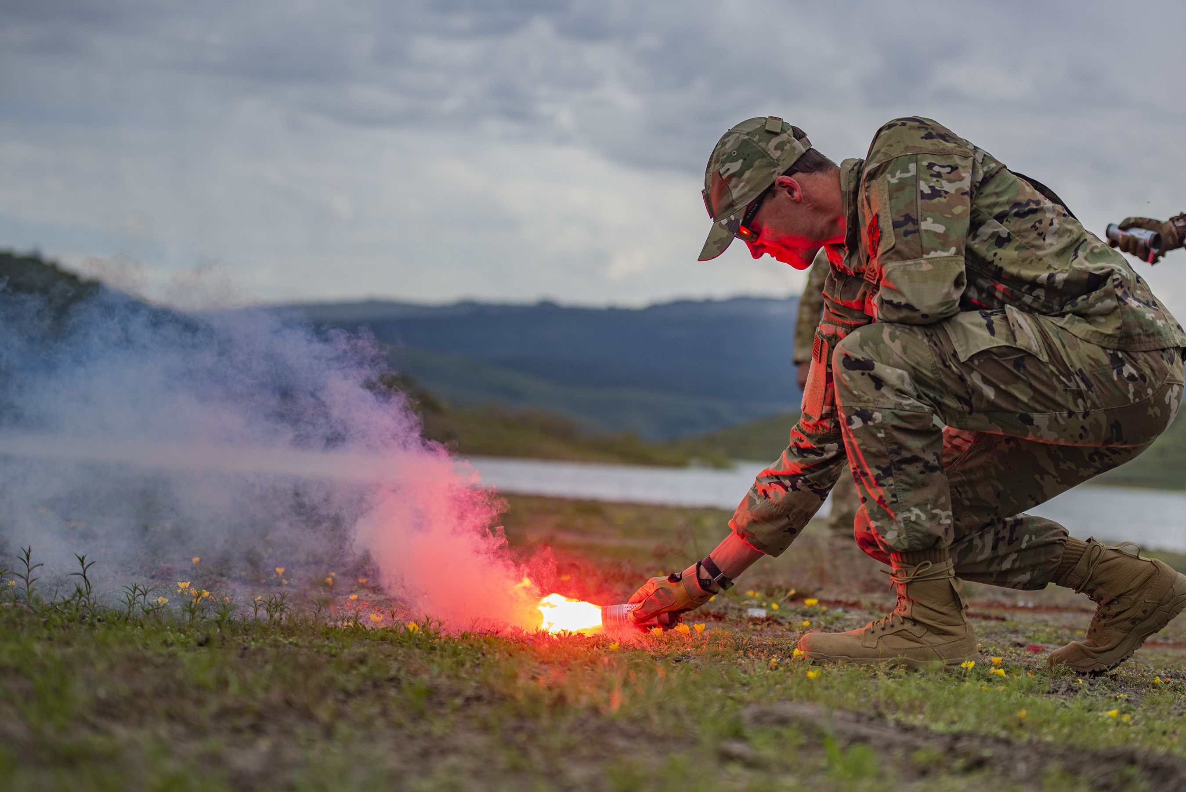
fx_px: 2307
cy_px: 396
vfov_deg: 19.5
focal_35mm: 70
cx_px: 593
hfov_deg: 28.8
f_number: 2.8
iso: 160
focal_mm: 70
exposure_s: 1/1250
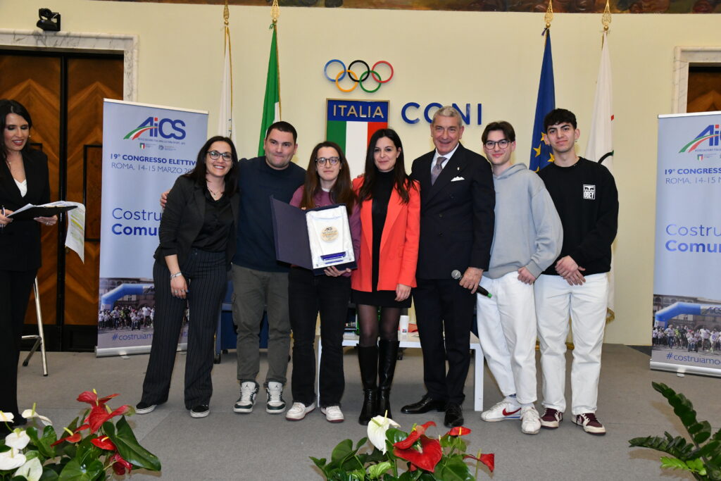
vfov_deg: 38.9
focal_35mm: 34
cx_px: 360
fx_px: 681
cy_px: 240
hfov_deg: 55.8
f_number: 7.1
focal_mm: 34
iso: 3200
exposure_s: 1/160
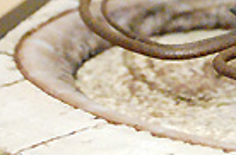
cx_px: 323
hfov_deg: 6.8
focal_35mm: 300
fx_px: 1959
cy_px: -58
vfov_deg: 4.5
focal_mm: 55
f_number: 6.3
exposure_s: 1/160
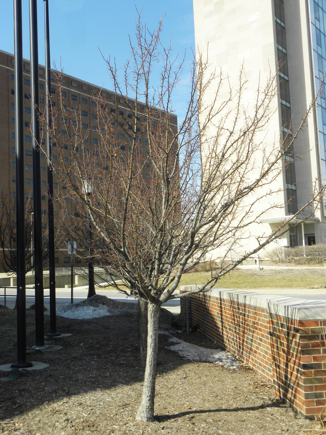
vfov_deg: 45.8
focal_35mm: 41
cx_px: 163
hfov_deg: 35.1
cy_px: 218
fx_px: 515
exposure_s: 1/267
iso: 64
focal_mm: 7.3
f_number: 5.6
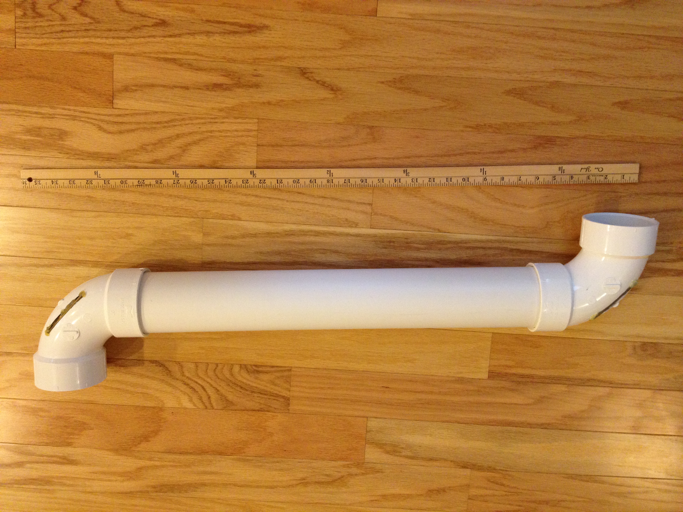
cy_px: 256
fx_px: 691
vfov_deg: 40.7
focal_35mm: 35
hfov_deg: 52.6
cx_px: 342
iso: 250
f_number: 2.4
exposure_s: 1/20
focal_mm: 4.28
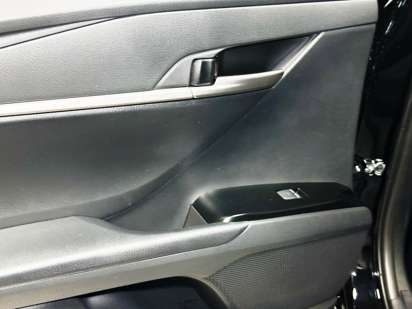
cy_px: 154
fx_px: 571
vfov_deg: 30.3
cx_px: 206
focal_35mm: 48
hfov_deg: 39.7
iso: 640
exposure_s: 1/24
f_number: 1.78
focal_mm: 6.86
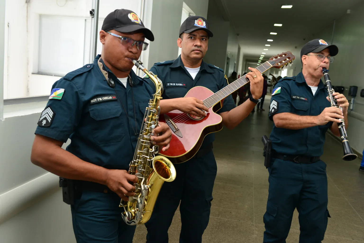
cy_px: 122
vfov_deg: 37.9
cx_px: 182
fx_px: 354
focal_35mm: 35
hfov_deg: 54.4
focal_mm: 35
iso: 800
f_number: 6.3
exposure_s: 1/125
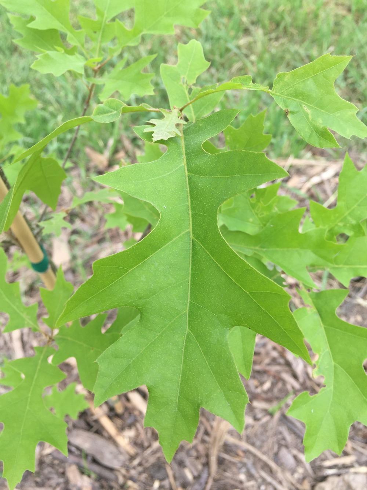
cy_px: 245
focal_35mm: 29
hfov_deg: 48.2
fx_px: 410
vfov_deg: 61.7
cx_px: 184
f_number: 2.2
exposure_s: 1/425
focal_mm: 4.15
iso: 32
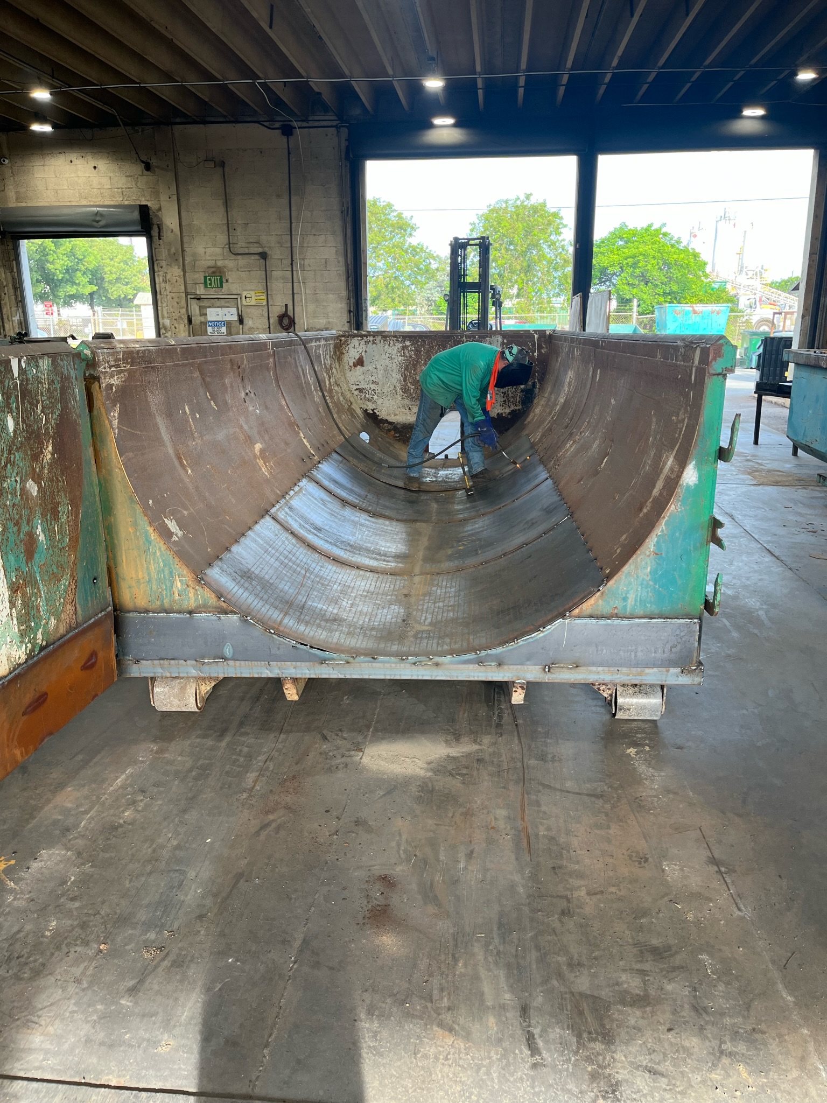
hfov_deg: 53.0
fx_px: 828
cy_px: 552
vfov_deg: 67.3
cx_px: 414
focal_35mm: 26
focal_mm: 5.1
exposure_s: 1/170
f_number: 1.6
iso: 64
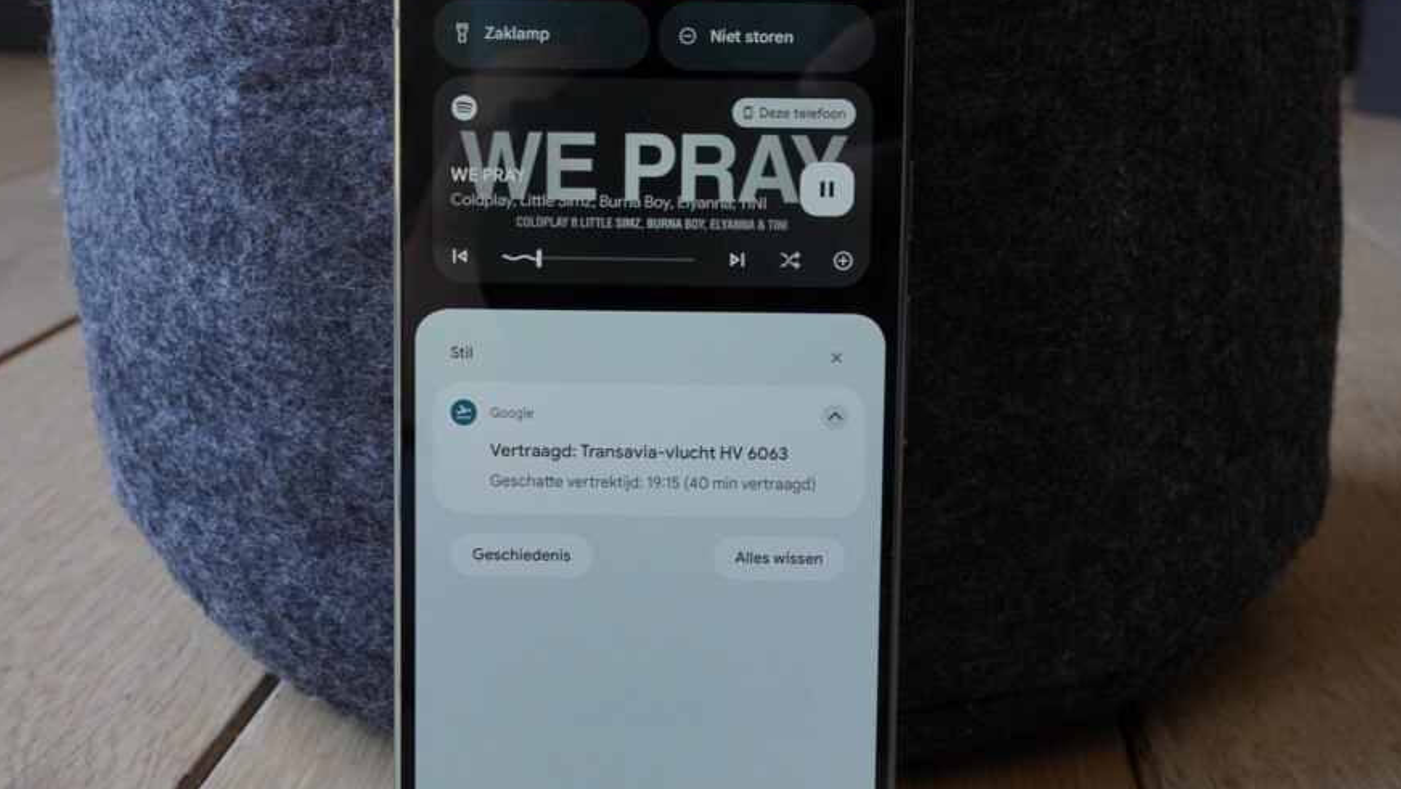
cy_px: 418
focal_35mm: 49
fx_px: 1821
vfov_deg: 24.4
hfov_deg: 42.1
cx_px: 664
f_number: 14
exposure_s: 1/40
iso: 1250
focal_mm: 34
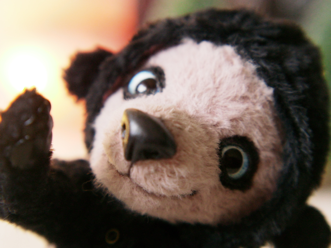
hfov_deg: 22.8
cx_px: 166
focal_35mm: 86
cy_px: 124
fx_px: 822
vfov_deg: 17.2
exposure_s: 1/80
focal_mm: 43
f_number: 3.5
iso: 3200
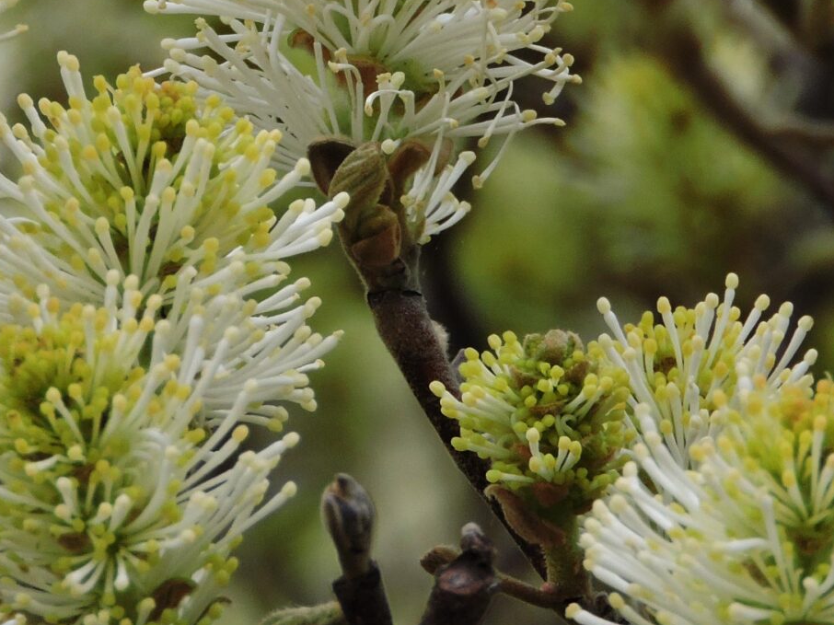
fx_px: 20425
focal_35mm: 848
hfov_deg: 2.3
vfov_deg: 1.8
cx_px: -37
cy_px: 34
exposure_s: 1/200
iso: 100
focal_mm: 53.7
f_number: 5.5
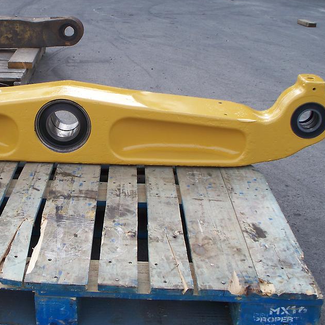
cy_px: 135
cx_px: 90
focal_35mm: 52
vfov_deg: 32.7
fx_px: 552
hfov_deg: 32.3
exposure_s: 1/320
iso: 64
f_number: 2.8
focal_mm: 7.54
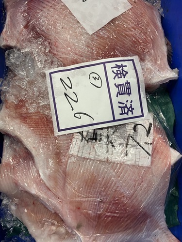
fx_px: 196
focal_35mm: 28
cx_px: 91
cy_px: 121
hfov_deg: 49.7
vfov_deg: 63.4
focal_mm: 3.99
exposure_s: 1/60
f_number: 1.8
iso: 100
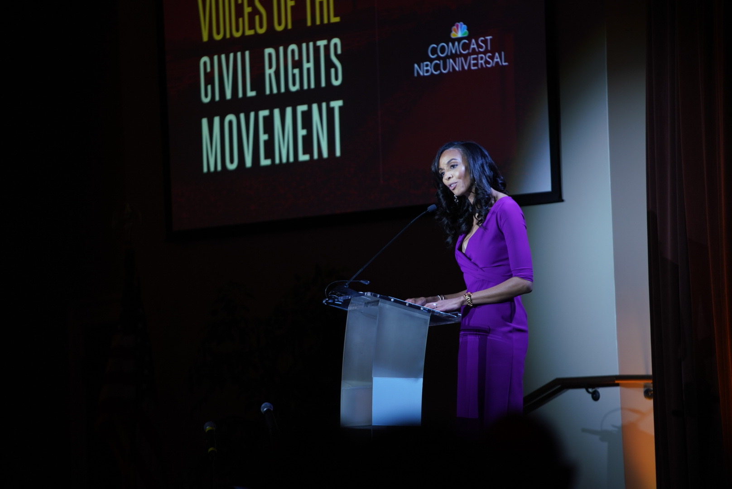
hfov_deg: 10.8
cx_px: 366
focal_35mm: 191
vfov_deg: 7.2
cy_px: 244
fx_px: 3886
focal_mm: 191
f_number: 2.8
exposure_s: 1/160
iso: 500
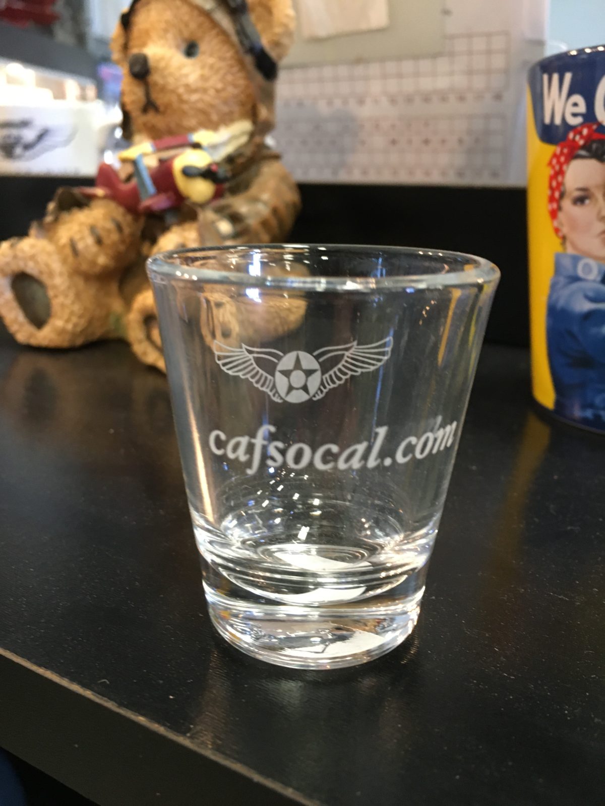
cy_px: 403
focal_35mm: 29
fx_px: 676
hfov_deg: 48.2
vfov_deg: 61.7
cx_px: 302
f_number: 2.2
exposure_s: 1/17
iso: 200
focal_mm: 4.15
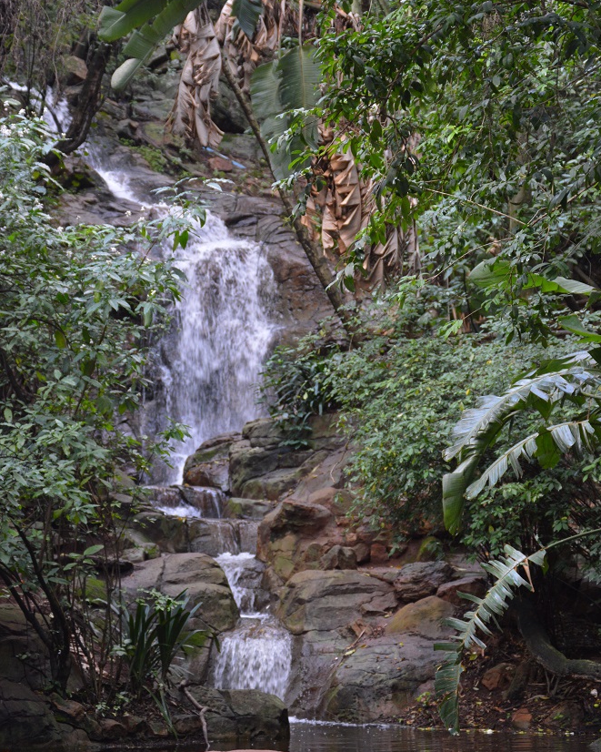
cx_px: 301
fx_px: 2080
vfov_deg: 20.4
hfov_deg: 16.4
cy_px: 298
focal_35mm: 94
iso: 900
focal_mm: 55
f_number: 4
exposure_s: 1/60
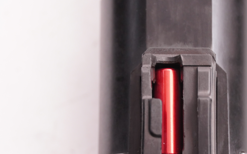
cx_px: 179
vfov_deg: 7.1
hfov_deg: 11.4
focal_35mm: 184
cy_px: 107
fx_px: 1237
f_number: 5.6
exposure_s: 1/125
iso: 1000
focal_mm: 77
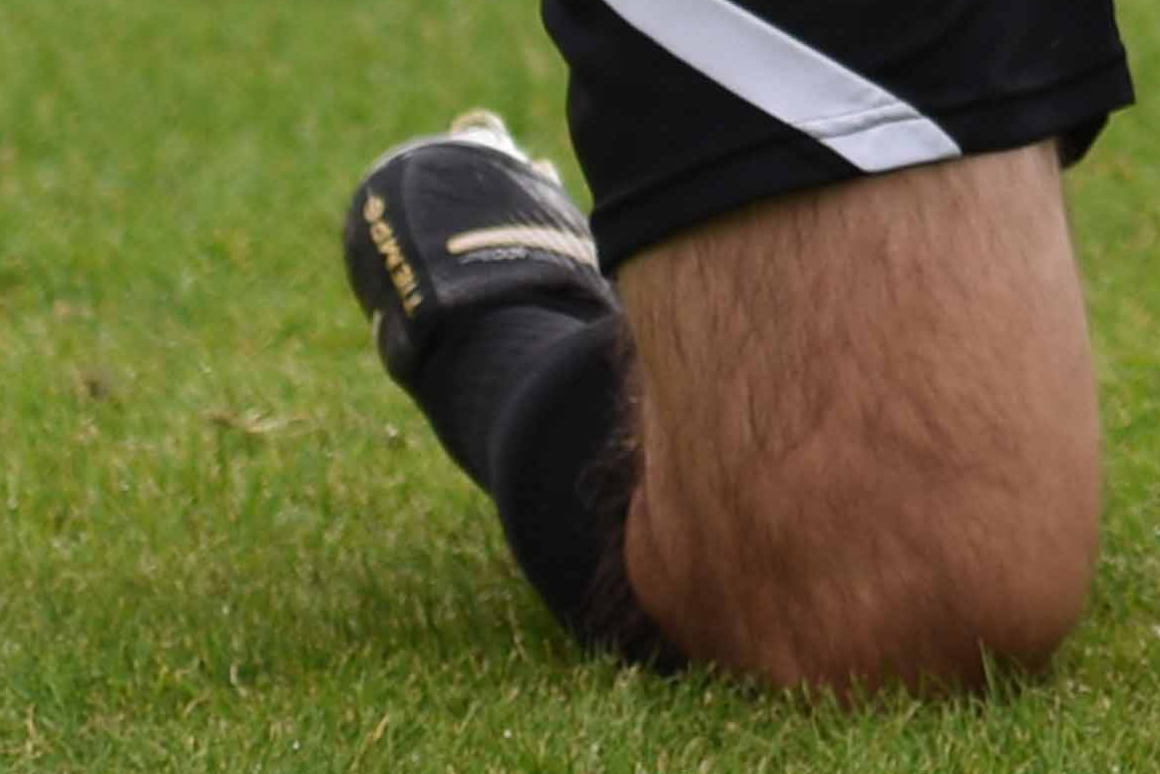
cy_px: -1185
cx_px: 2272
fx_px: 14277
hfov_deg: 4.6
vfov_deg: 3.1
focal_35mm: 443
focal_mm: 70
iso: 100
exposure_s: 1/800
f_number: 2.8
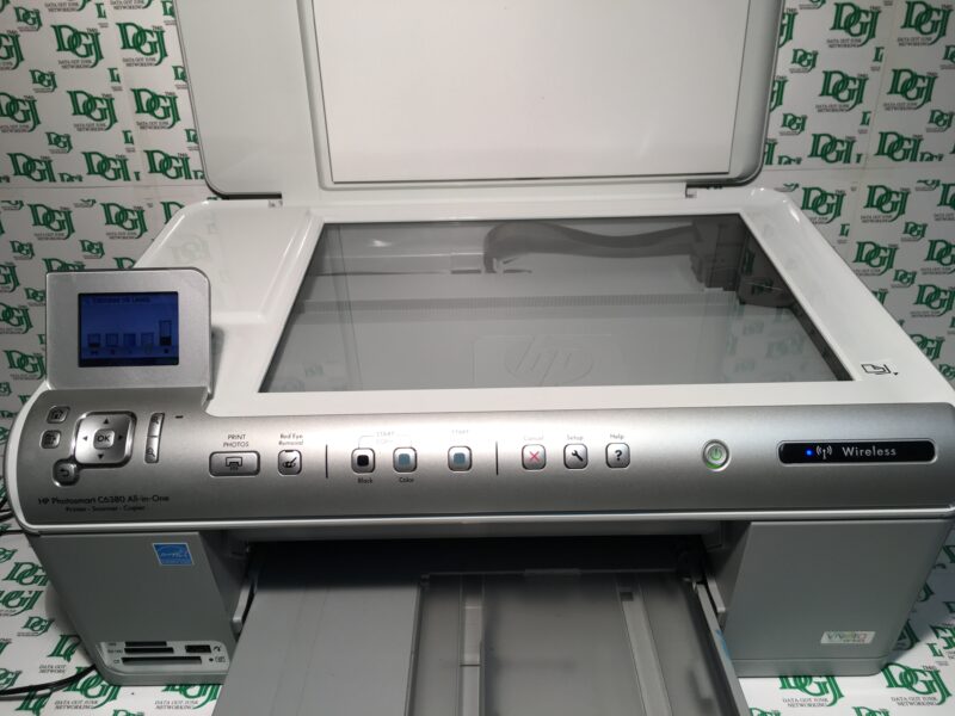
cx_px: 478
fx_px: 800
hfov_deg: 61.7
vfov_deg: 48.2
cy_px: 358
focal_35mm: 29
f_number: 2.2
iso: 32
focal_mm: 4.15
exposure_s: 1/120
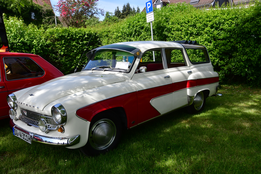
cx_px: 130
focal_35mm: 33
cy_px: 87
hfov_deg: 57.2
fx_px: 239
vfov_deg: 40.0
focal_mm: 22
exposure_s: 1/400
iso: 400
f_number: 10
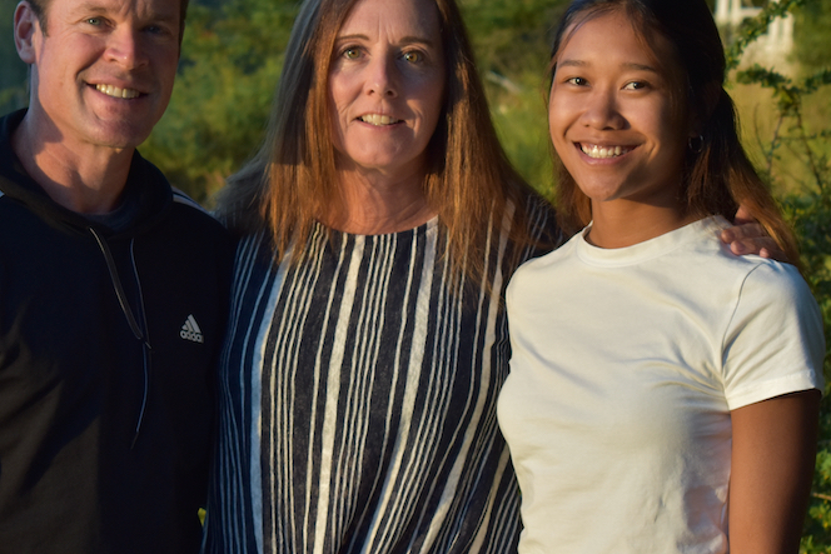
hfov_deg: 12.9
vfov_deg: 8.6
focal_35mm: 159
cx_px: 220
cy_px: 183
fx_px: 3670
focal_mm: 55
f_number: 5.6
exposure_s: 1/250
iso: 280
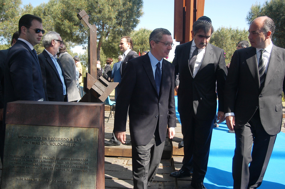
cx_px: 142
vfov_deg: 43.5
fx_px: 237
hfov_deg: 62.0
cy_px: 94
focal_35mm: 30
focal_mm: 20
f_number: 5
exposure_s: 1/400
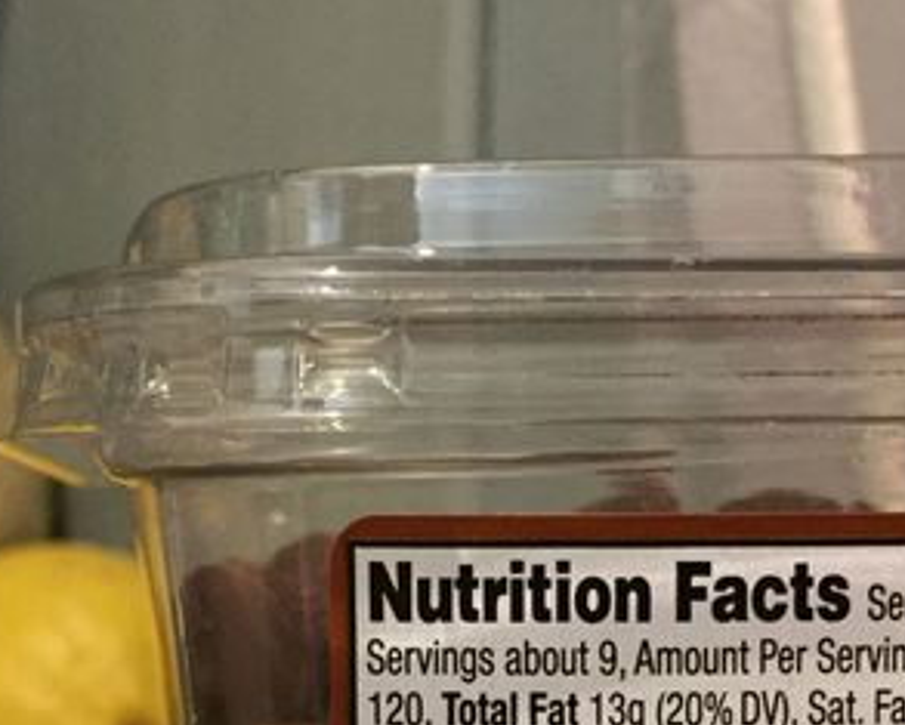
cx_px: 510
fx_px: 2091
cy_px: 682
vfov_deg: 19.3
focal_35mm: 78
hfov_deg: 24.4
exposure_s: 1/15
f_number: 2.2
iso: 250
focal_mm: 4.15
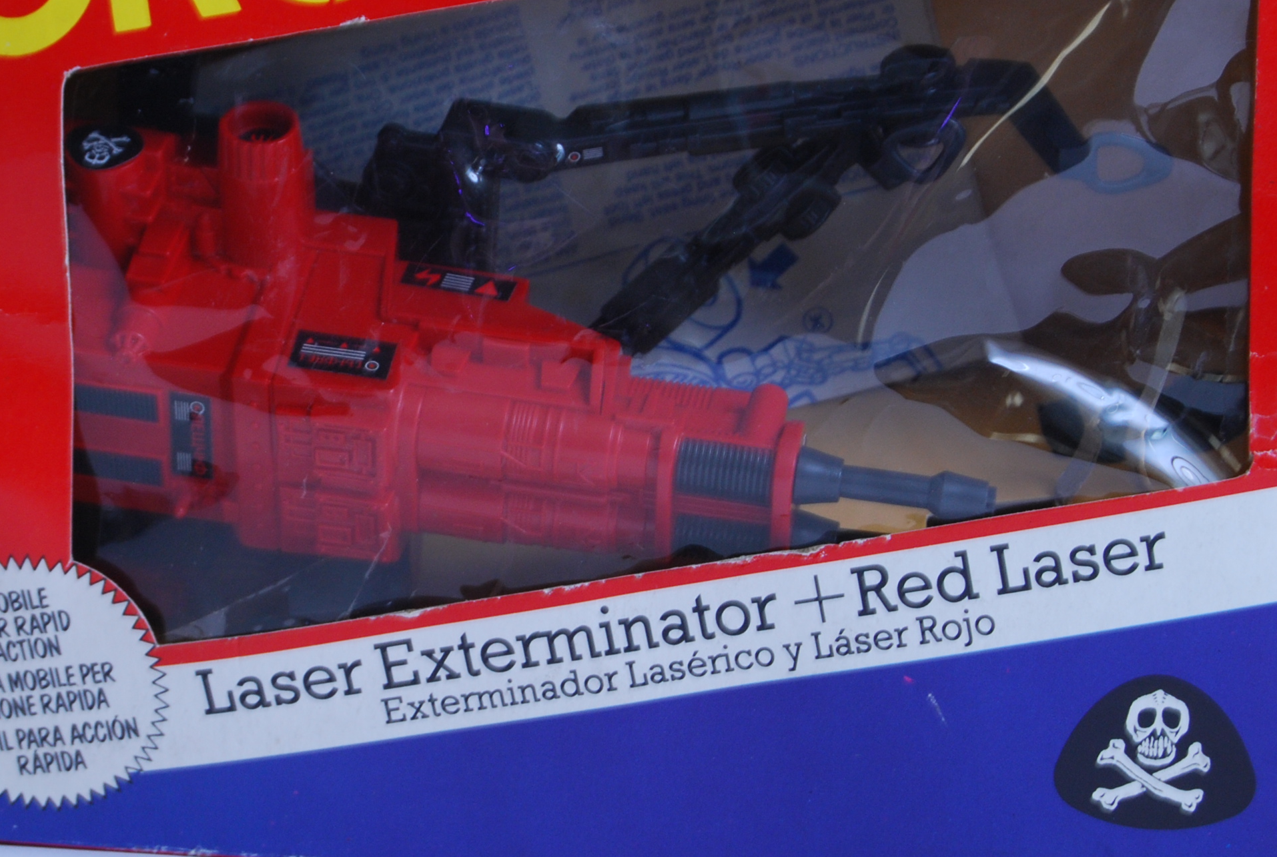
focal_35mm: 118
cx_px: 490
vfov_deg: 11.7
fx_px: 4195
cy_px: 275
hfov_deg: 17.3
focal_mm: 52
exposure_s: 1/40
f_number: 9
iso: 400
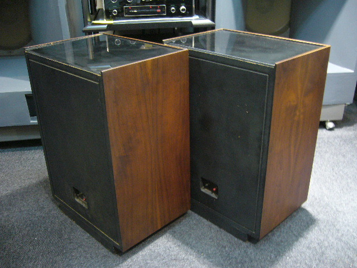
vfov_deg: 40.7
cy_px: 134
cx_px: 178
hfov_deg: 52.6
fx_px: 361
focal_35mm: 35
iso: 200
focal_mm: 5.8
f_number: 2.8
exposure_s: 1/8
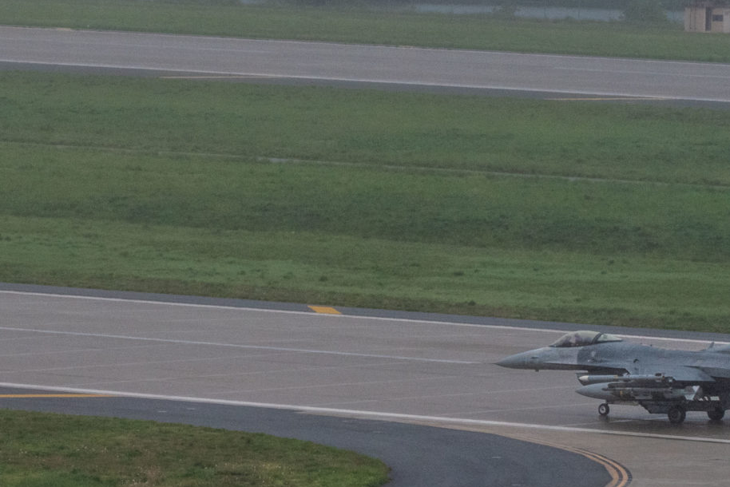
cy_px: 292
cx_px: 141
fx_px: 11358
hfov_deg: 3.7
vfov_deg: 2.5
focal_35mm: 560
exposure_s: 1/200
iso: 1000
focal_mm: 200
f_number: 22
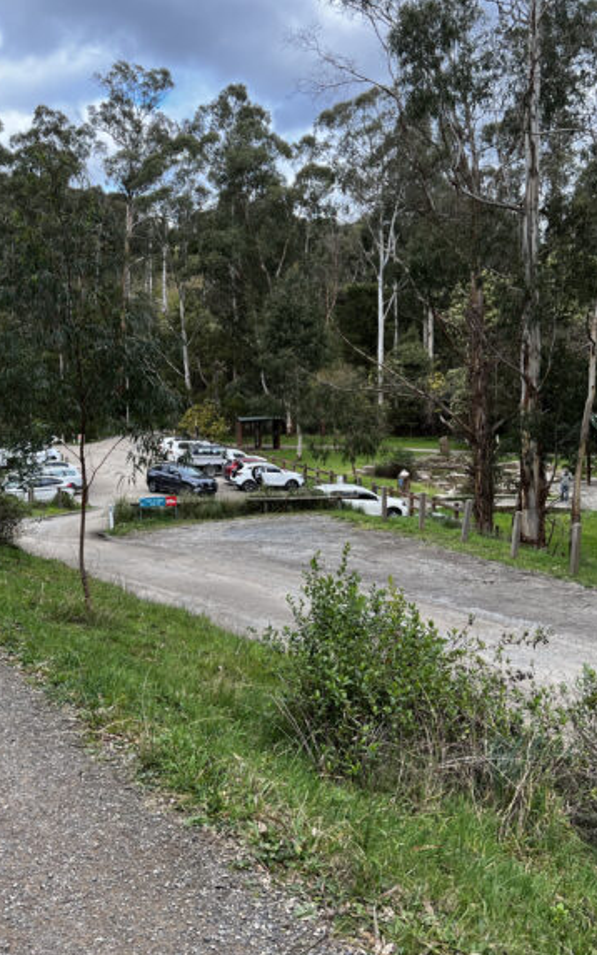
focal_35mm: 37
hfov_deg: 34.4
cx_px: 245
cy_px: 479
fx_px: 962
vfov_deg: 52.7
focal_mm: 5.7
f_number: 1.5
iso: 50
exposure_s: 1/833
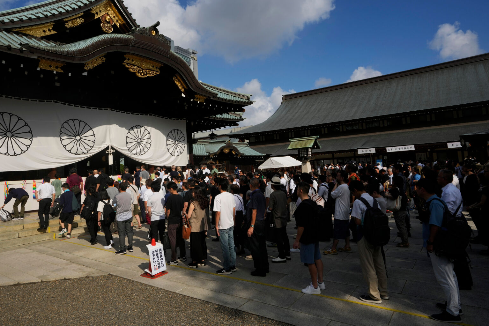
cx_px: 222
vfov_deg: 54.9
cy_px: 141
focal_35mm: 23
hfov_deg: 75.9
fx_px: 312
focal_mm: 20
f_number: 16
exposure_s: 1/500
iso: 400
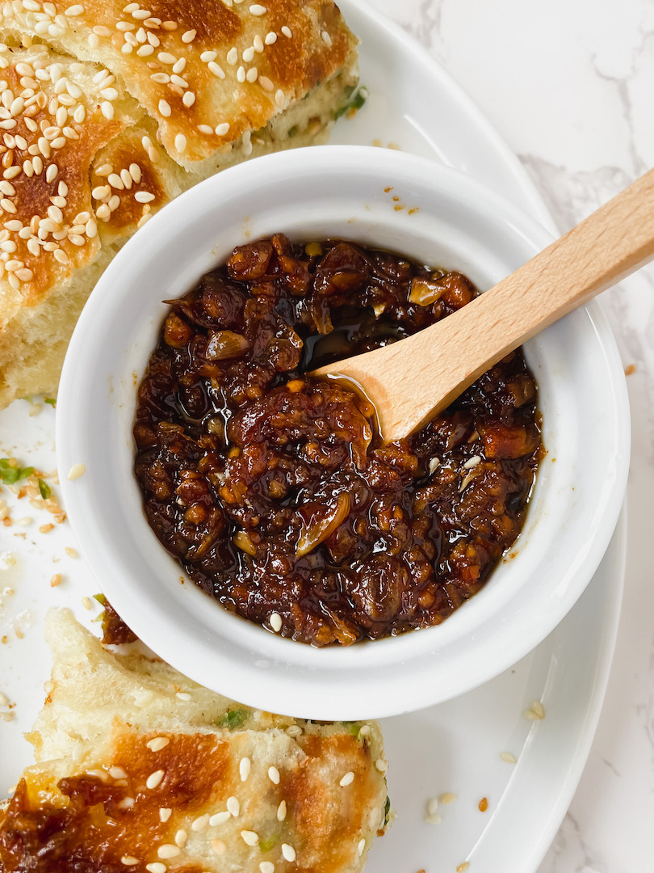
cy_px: 436
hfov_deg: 53.1
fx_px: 655
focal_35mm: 26
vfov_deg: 67.3
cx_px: 327
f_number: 1.8
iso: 80
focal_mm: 4.25
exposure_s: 1/120
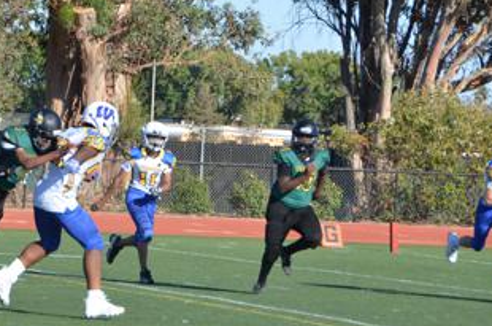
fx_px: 3447
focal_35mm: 253
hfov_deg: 8.2
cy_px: 183
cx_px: 187
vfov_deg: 5.4
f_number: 5.3
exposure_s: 1/1250
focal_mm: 95
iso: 400
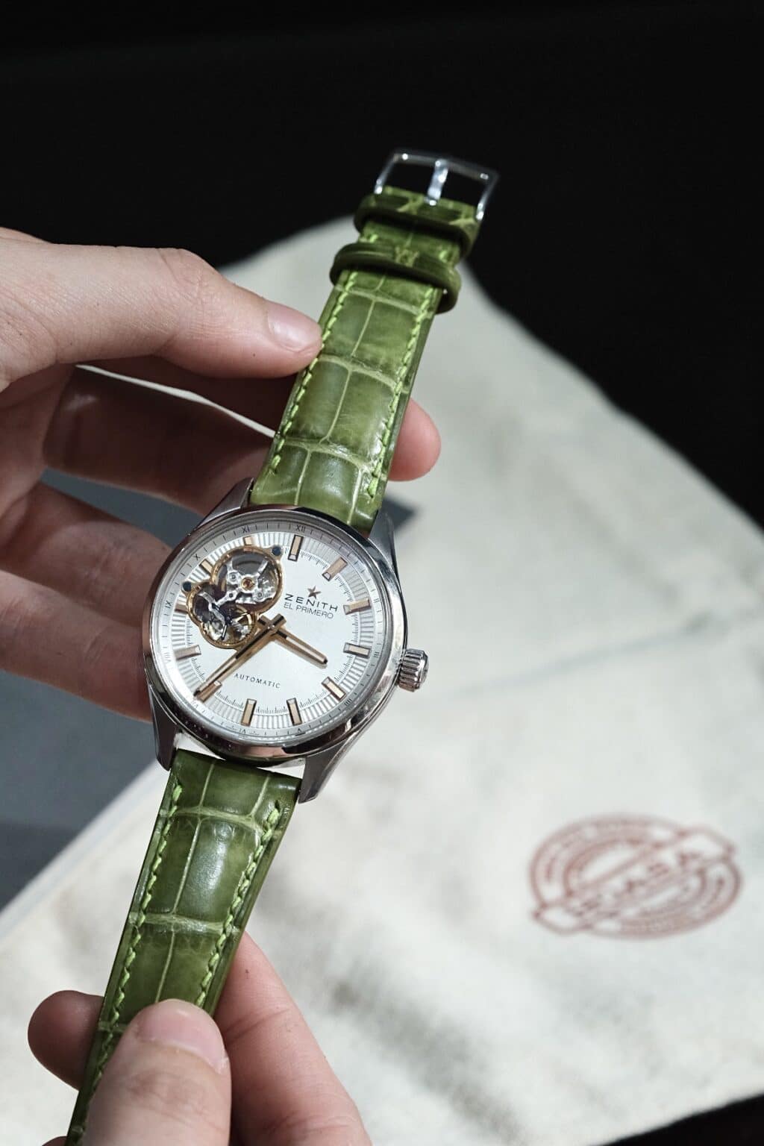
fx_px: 2865
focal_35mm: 90
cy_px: 573
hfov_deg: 15.2
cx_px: 382
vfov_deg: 22.6
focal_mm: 60
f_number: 8
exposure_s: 1/60
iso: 2000
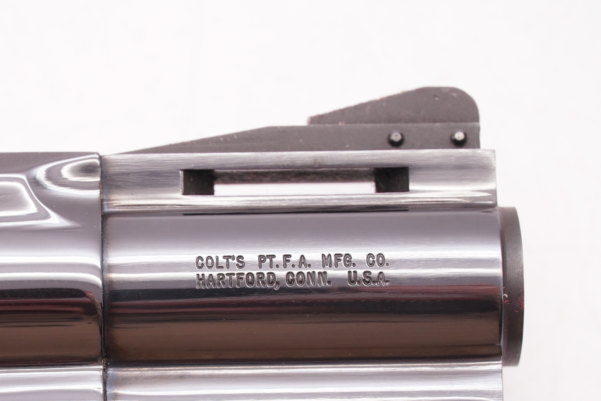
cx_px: 168
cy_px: 285
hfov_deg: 6.9
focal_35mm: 300
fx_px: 5011
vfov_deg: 4.6
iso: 640
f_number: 5.6
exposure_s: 1/125
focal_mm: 118
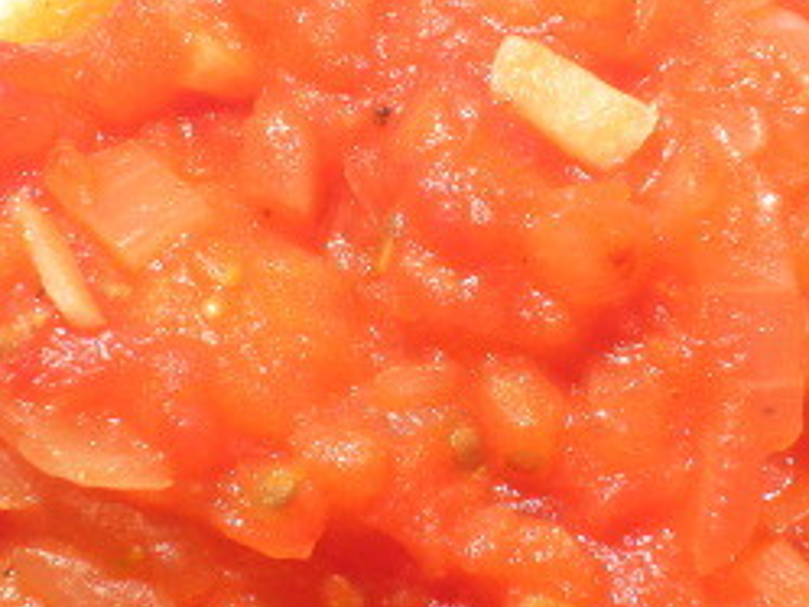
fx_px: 4536
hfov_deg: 10.2
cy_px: 300
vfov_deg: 7.7
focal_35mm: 194
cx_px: 422
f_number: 4.9
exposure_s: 1/480
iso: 50
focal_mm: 17.4
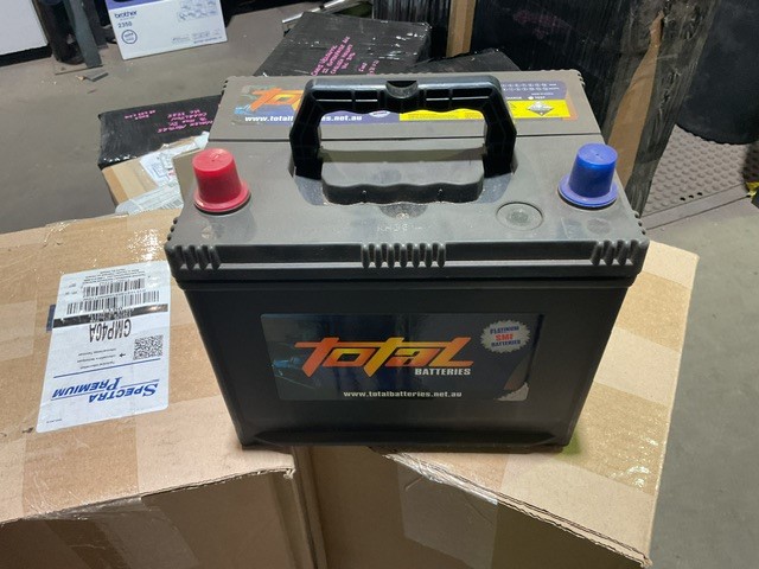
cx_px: 380
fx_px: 636
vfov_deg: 48.2
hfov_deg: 61.7
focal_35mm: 29
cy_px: 284
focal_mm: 3
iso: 125
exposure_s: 1/50
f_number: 1.8
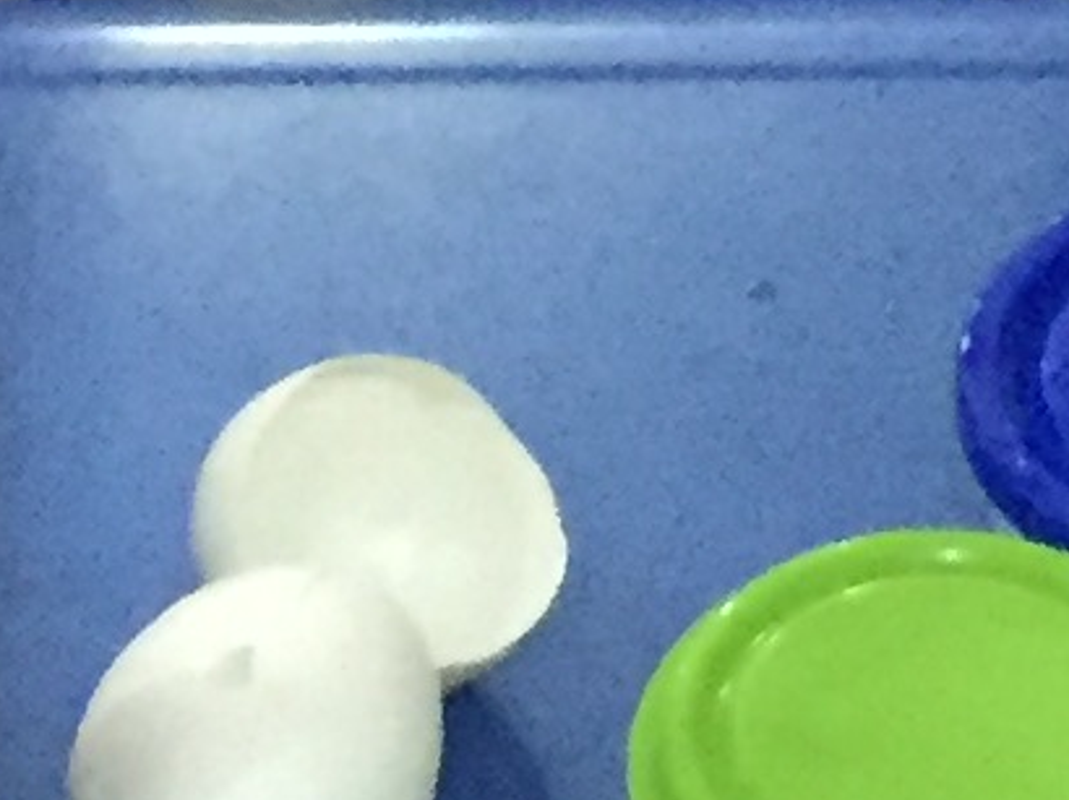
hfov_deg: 8.6
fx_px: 7129
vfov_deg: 6.3
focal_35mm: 231
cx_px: 738
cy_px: -727
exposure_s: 1/17
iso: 400
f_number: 2.2
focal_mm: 4.15
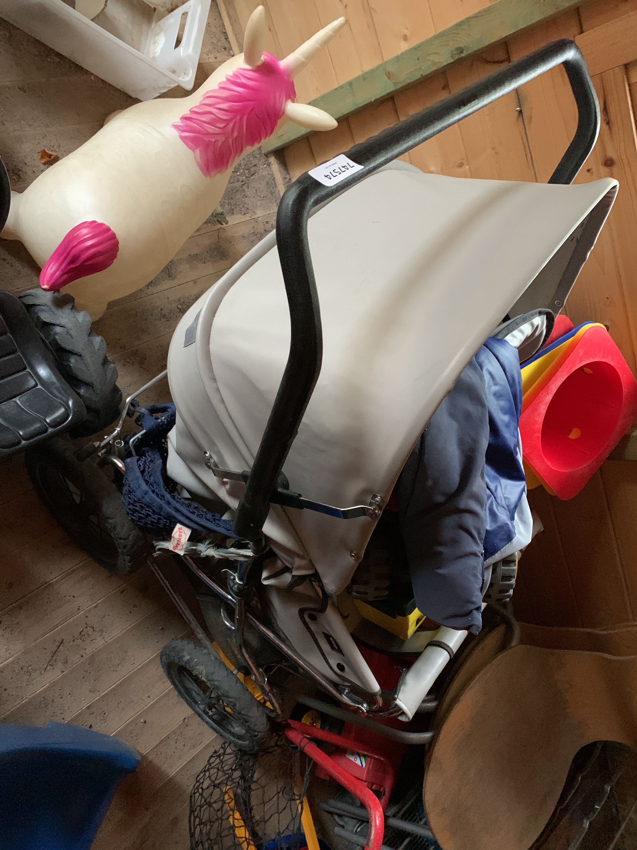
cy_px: 436
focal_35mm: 27
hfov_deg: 51.3
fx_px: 663
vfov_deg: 65.3
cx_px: 326
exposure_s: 1/30
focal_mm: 4.25
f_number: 1.8
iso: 640
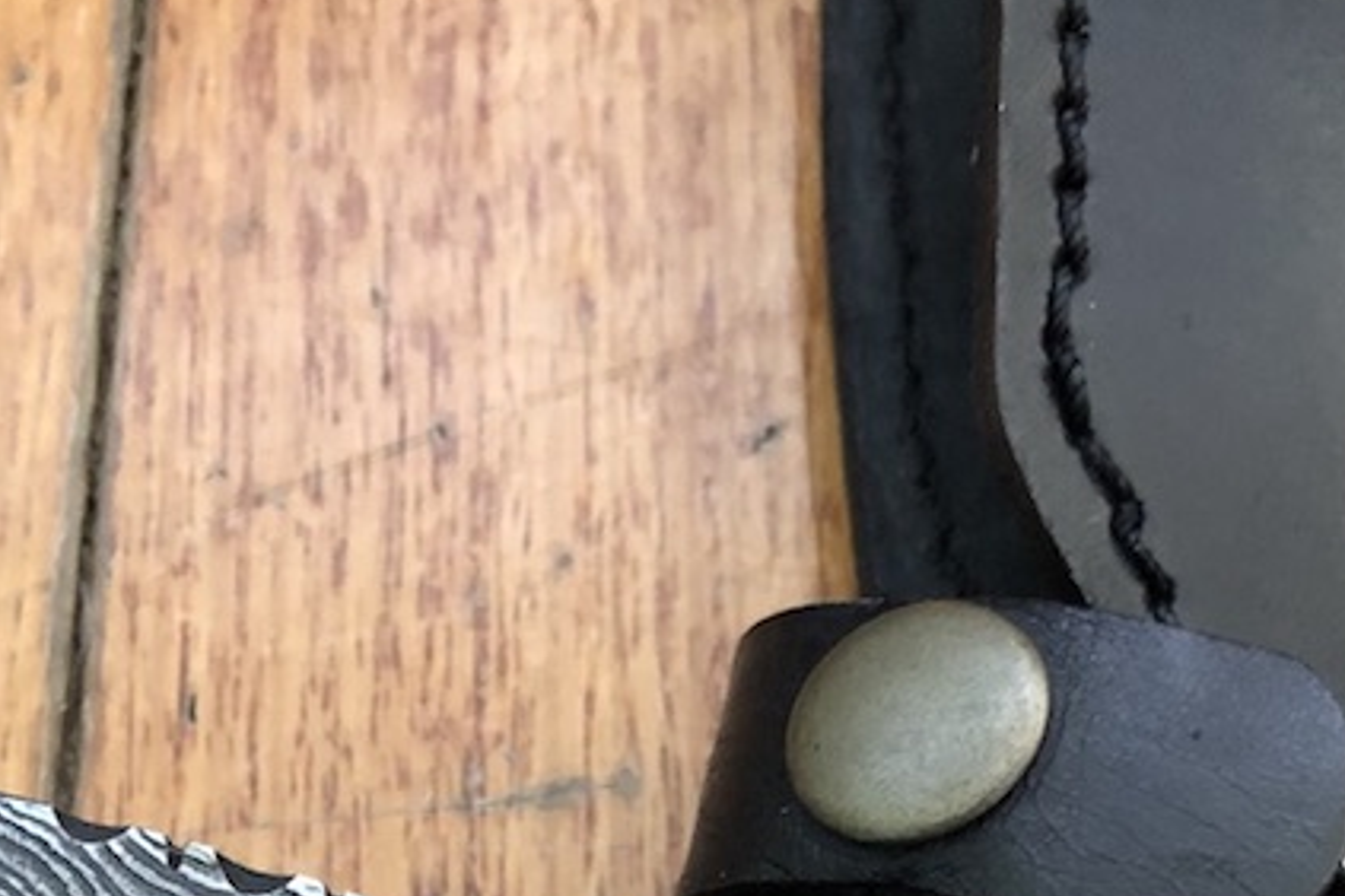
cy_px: 1276
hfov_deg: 30.9
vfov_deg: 18.8
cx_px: 536
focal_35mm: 65
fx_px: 2428
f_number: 1.8
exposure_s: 1/15
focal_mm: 3.99
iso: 80
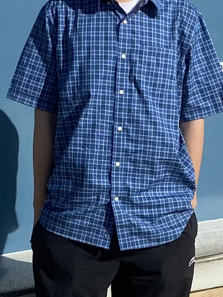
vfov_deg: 38.3
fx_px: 412
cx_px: 127
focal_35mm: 48
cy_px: 63
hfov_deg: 30.2
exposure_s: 1/3731
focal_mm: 4.25
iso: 32
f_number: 1.8
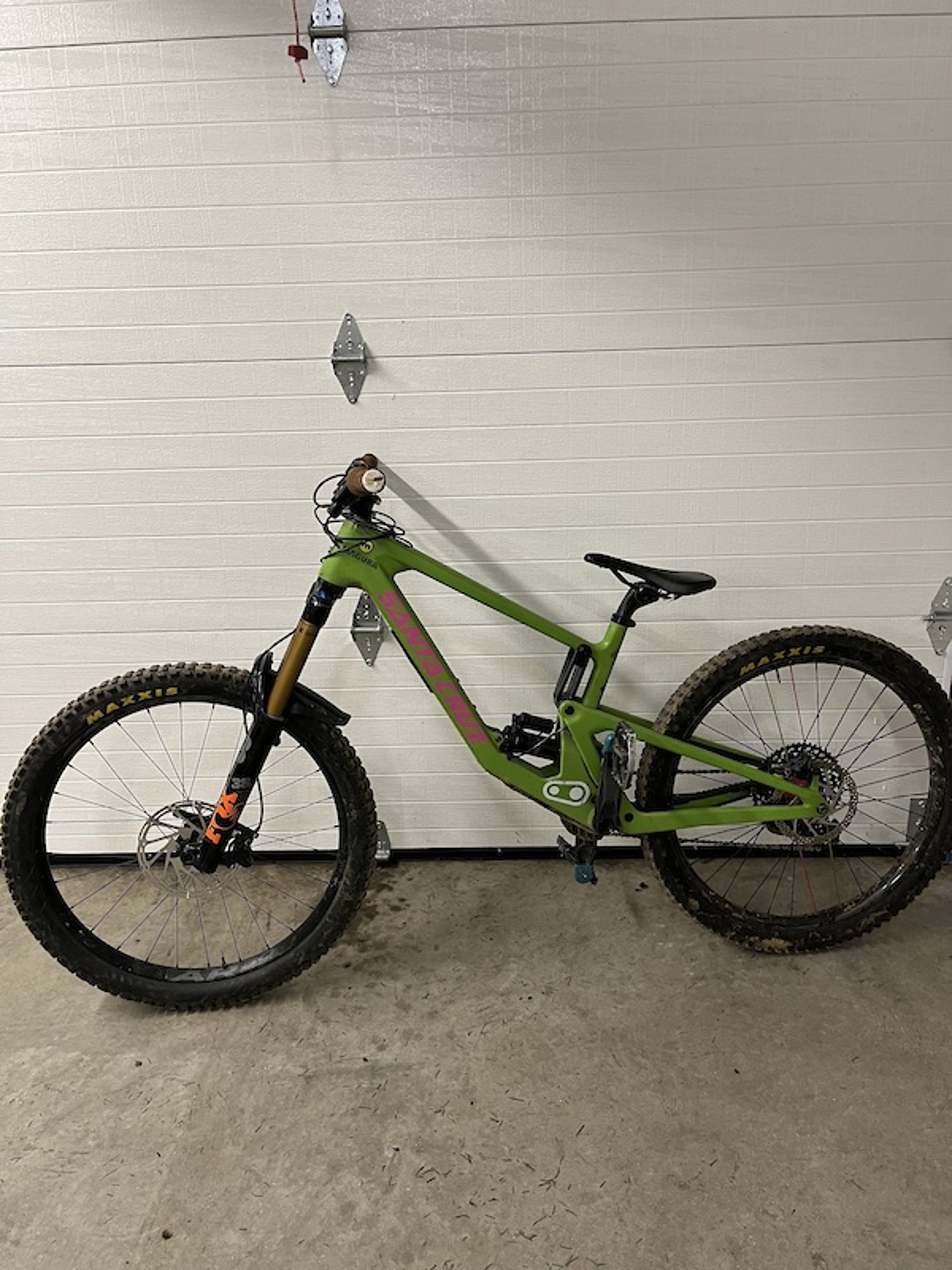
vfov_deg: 67.3
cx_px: 476
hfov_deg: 53.1
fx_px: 953
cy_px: 635
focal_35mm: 26
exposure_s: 1/60
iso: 125
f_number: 1.6
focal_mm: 5.1
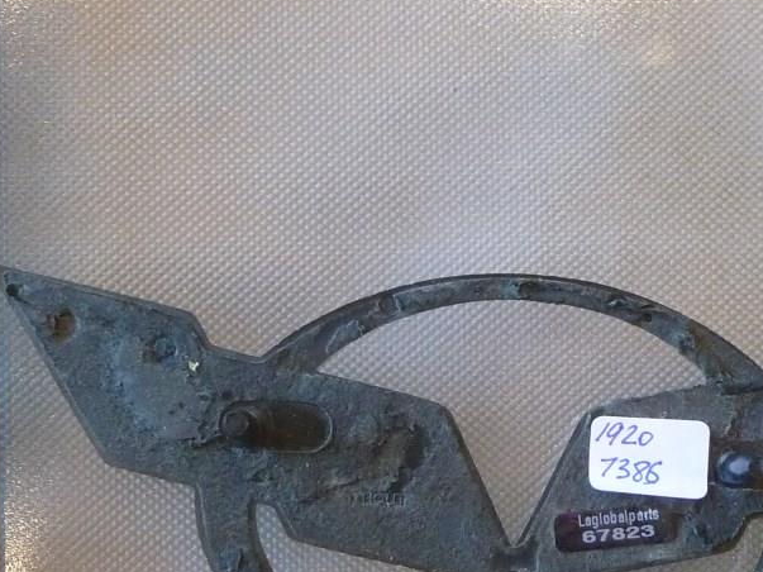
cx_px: 459
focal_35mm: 73
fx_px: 1609
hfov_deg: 26.6
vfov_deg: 20.0
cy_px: 437
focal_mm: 5.3
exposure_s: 1/30
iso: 400
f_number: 3.5
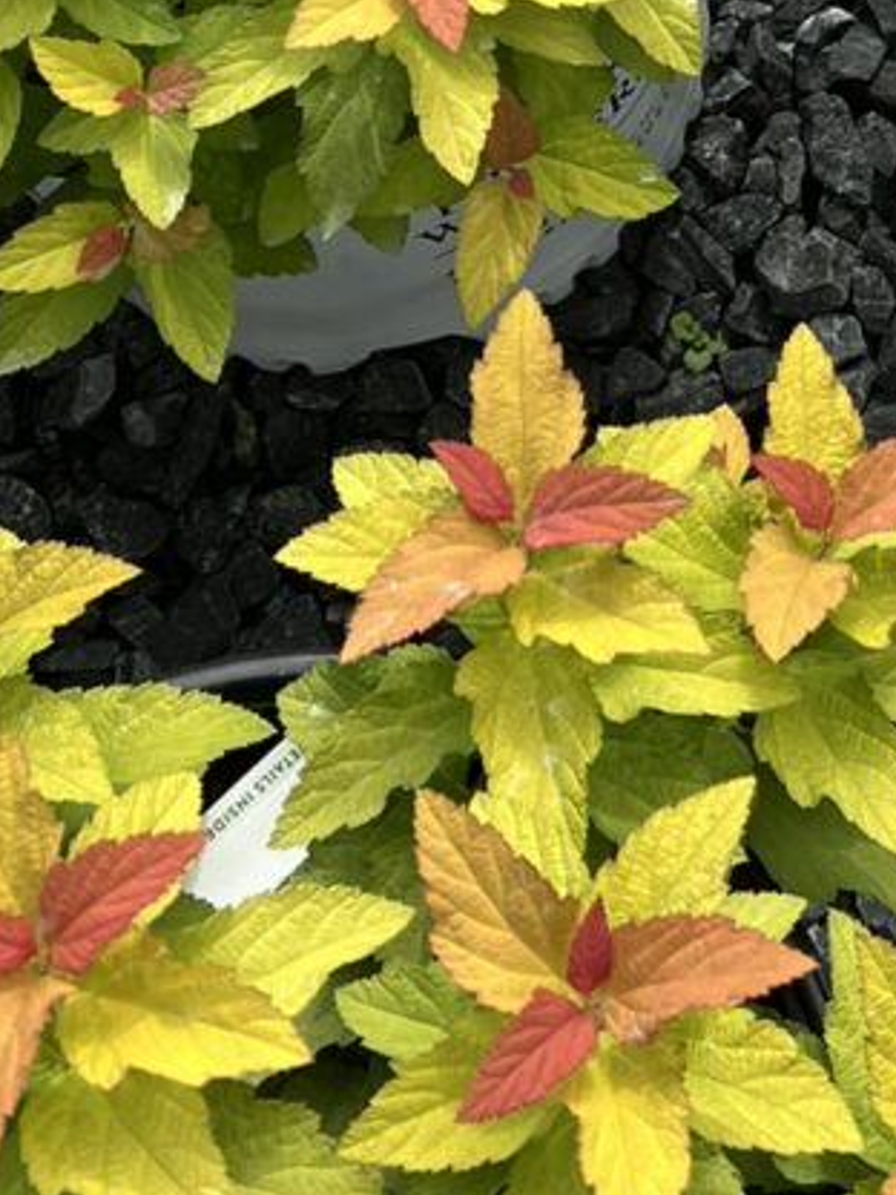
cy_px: -666
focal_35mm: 96
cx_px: 1051
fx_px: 3313
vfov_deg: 18.0
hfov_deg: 14.9
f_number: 1.5
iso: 50
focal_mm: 5.7
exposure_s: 1/1972
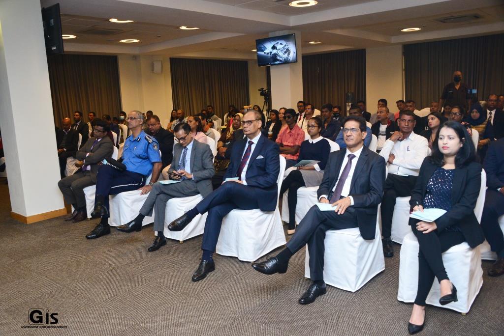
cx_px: 252
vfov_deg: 41.2
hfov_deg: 58.7
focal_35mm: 32
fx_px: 448
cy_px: 168
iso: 3200
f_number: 6.3
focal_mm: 32
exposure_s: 1/200
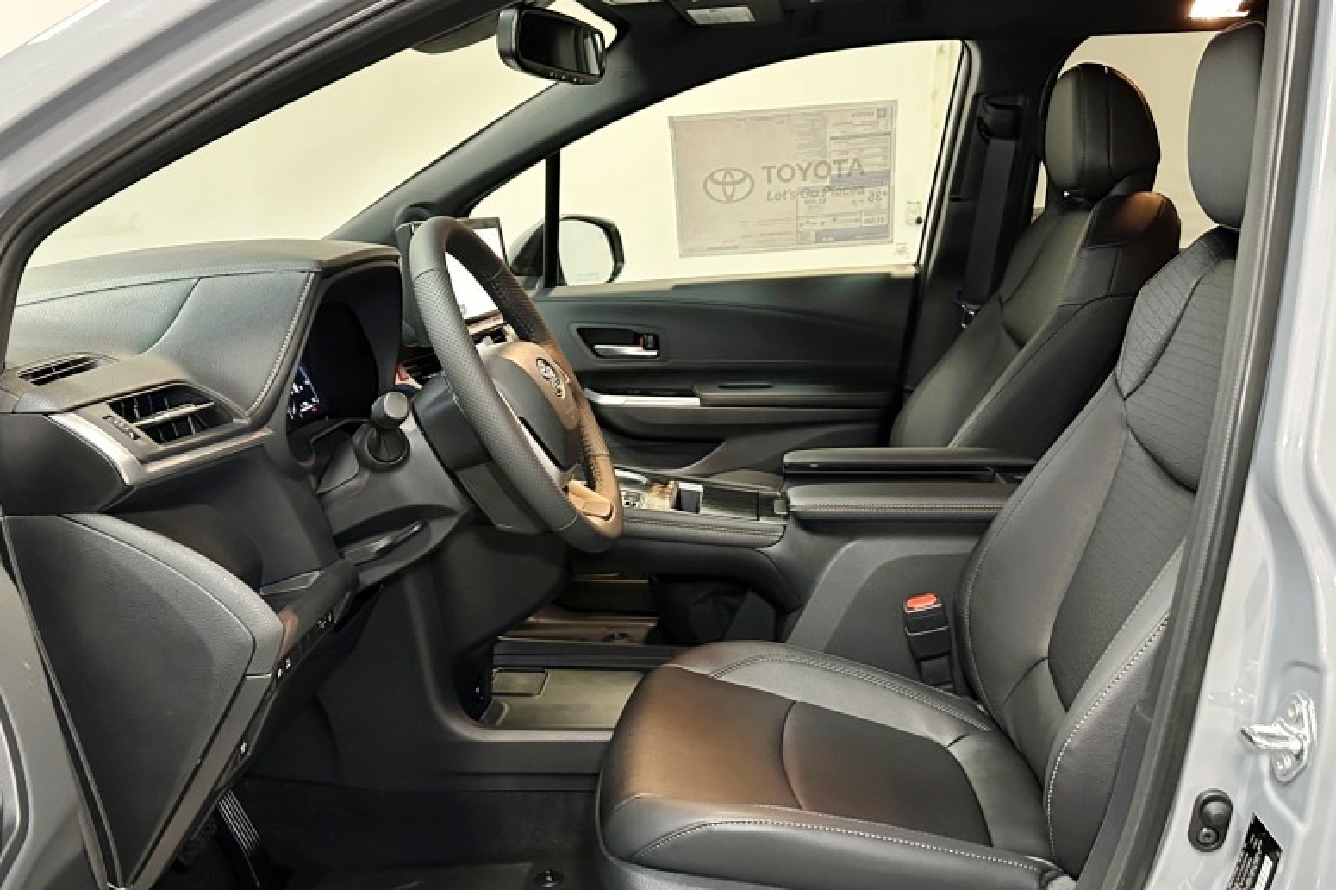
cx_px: 659
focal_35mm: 33
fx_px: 1224
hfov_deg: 57.2
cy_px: 564
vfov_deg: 39.6
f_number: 1.78
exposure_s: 1/40
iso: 800
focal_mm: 6.86
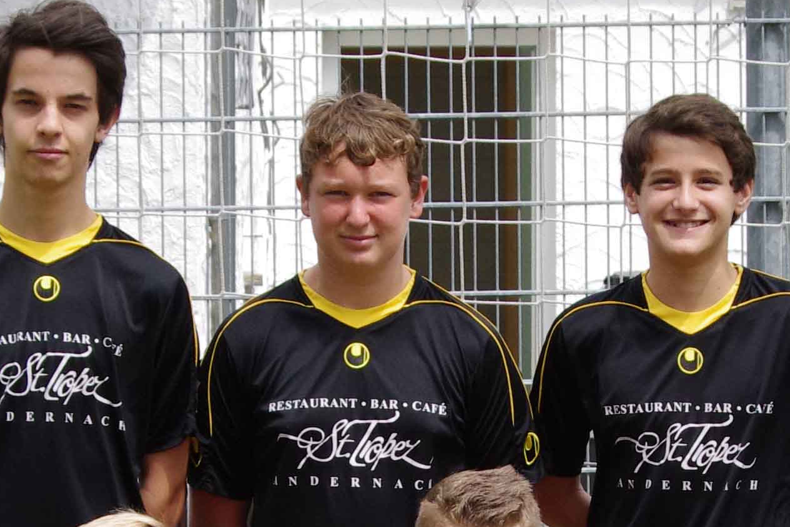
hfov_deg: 8.1
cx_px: 485
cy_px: 663
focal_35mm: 254
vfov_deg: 5.4
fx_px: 5573
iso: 800
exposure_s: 1/640
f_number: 8
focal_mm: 50
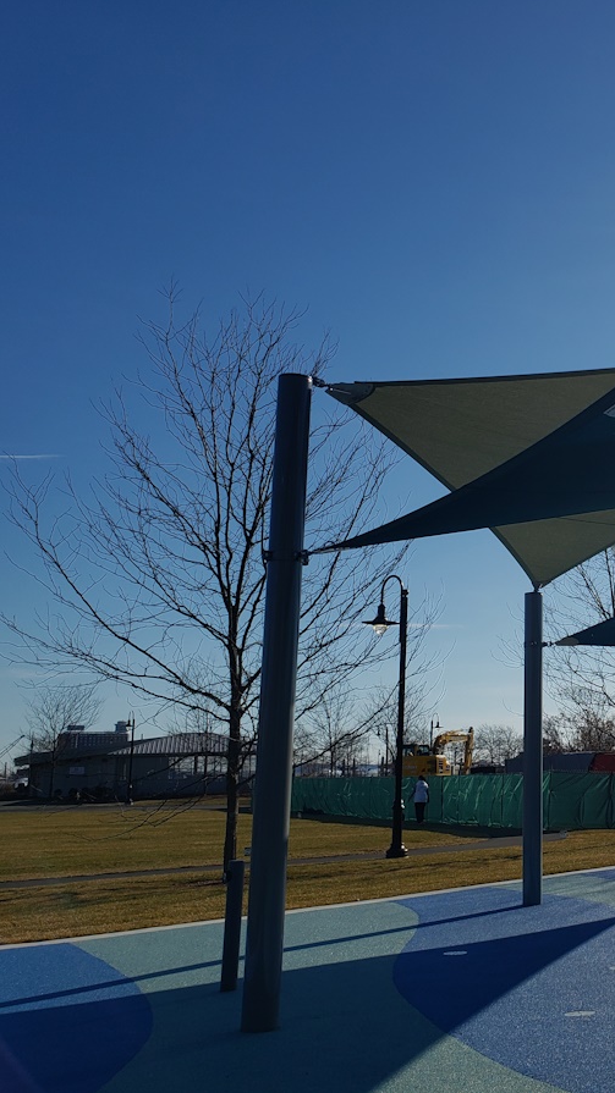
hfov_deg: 28.1
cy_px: 546
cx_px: 693
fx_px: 1102
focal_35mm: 38
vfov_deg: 52.8
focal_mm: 4.3
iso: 50
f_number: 2.4
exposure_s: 1/2781
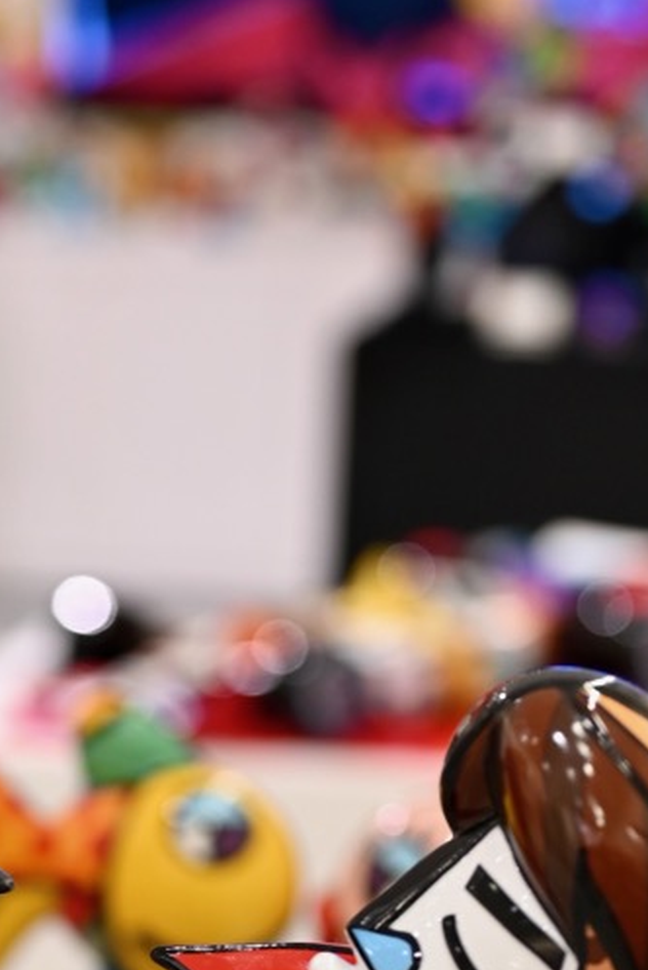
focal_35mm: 161
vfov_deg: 12.2
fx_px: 4341
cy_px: 1382
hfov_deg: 8.5
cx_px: -68
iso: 640
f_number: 2.8
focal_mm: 50
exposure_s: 1/125
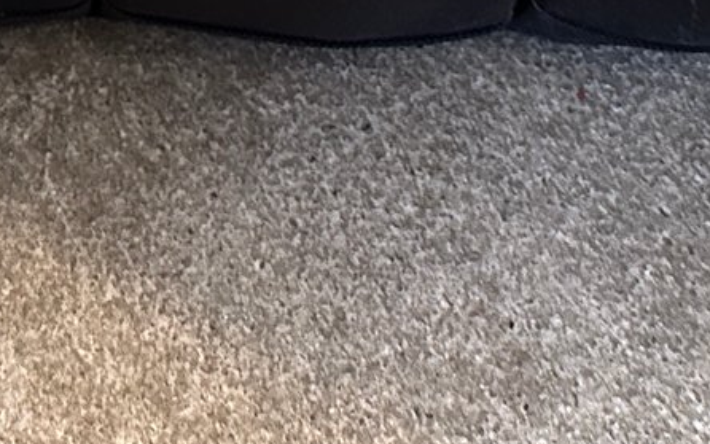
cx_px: 256
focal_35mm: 114
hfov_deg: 18.2
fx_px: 2206
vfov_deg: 10.2
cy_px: -554
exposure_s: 1/40
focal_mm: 6.86
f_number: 1.78
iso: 800
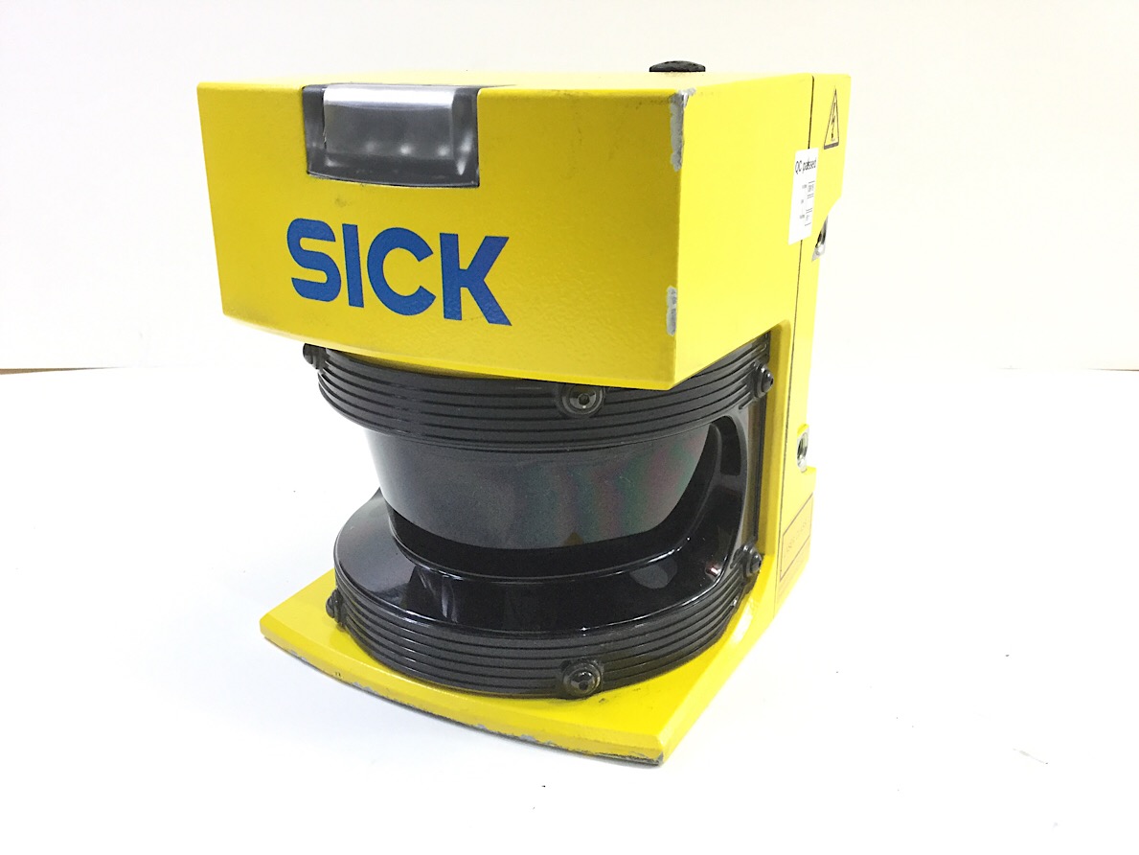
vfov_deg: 45.4
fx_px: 1020
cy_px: 428
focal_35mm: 31
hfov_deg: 58.3
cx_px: 570
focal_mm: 3.3
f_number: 2.4
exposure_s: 1/33
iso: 64
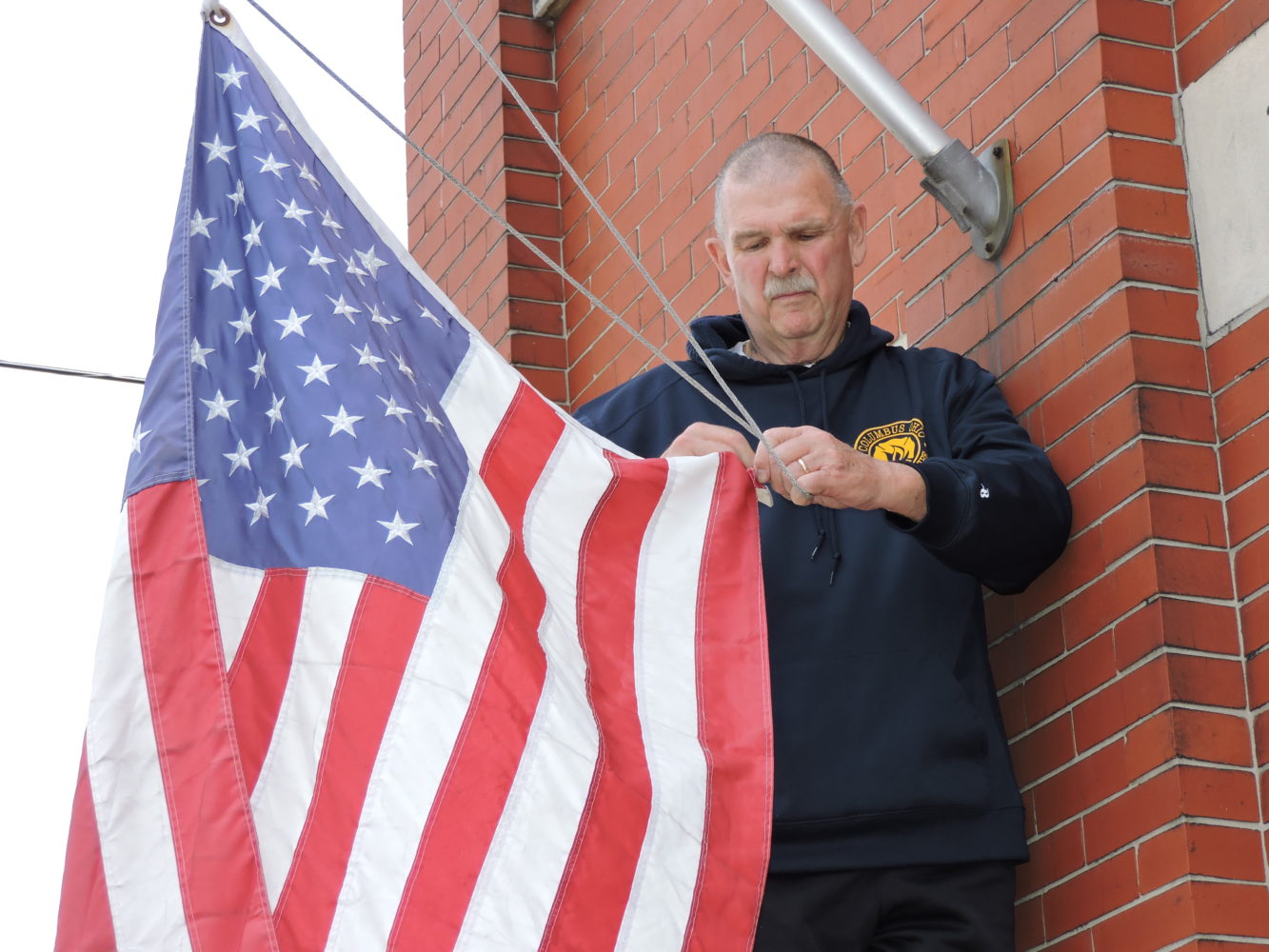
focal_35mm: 90
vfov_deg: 16.4
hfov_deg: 21.8
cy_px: 476
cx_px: 634
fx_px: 3300
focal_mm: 16.1
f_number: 4.1
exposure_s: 1/500
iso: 160
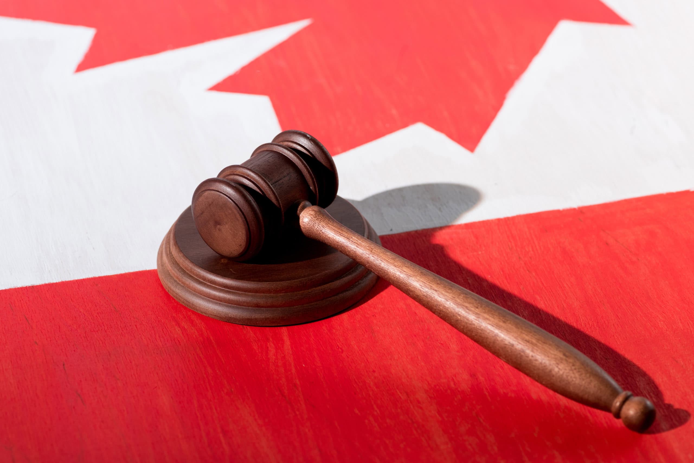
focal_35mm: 105
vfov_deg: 13.1
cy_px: 232
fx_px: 2025
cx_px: 347
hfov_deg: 19.4
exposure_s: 1/200
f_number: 5.6
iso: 250
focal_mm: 105
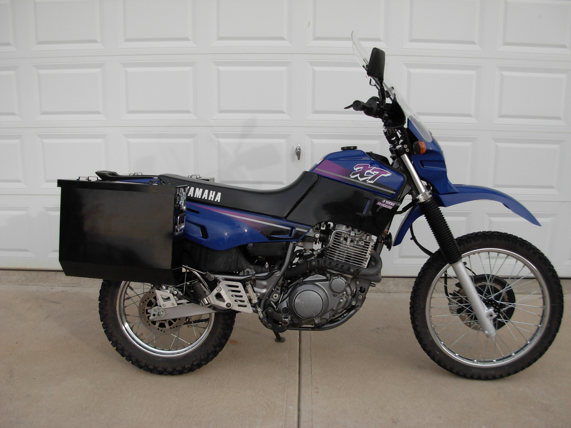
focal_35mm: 38
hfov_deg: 49.0
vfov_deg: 37.7
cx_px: 286
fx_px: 627
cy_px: 214
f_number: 2.9
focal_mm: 6.3
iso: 79
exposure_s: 1/470
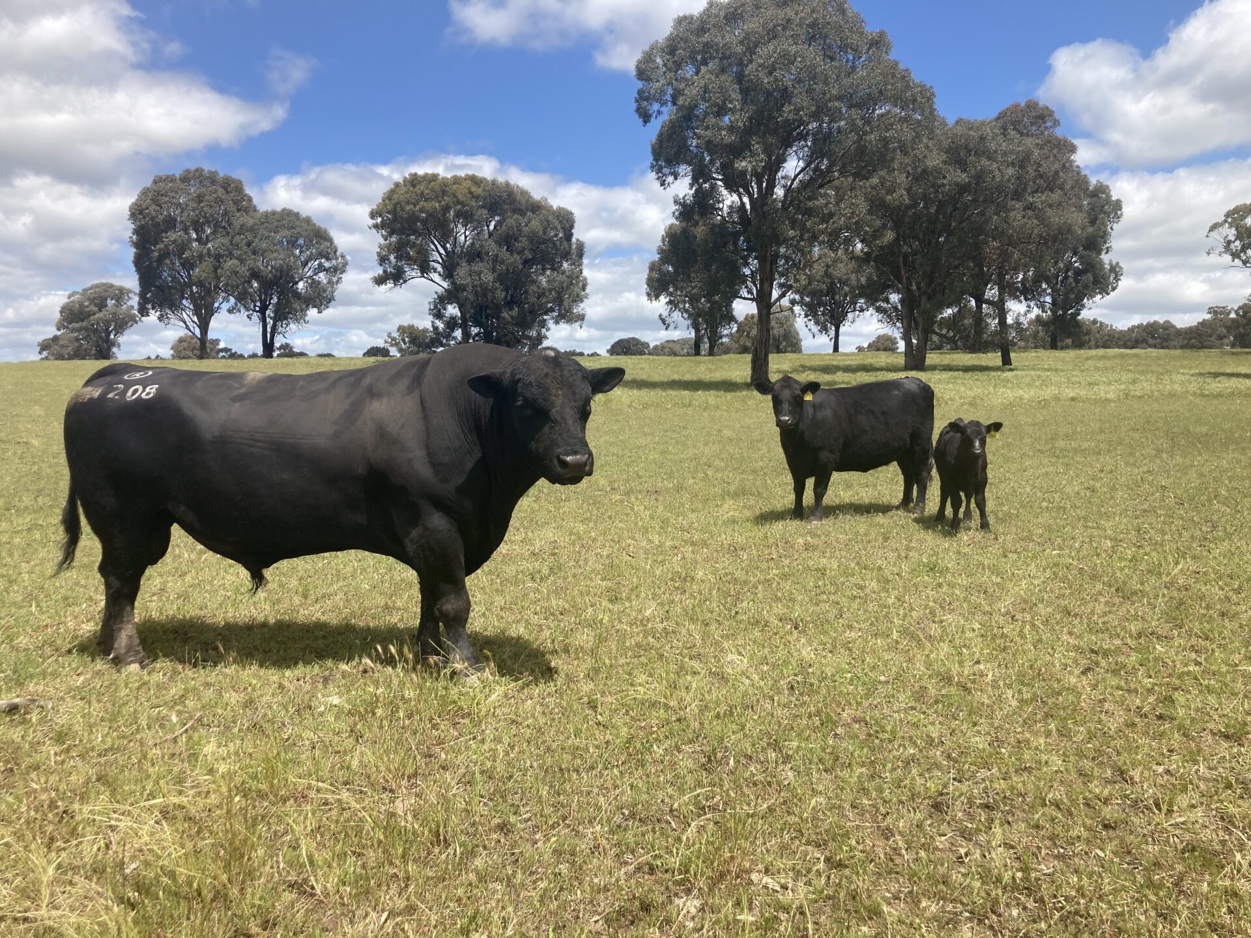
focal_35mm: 28
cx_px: 626
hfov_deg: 63.4
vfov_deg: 49.7
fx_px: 1012
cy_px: 469
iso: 20
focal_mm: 3.99
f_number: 1.8
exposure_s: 1/1715
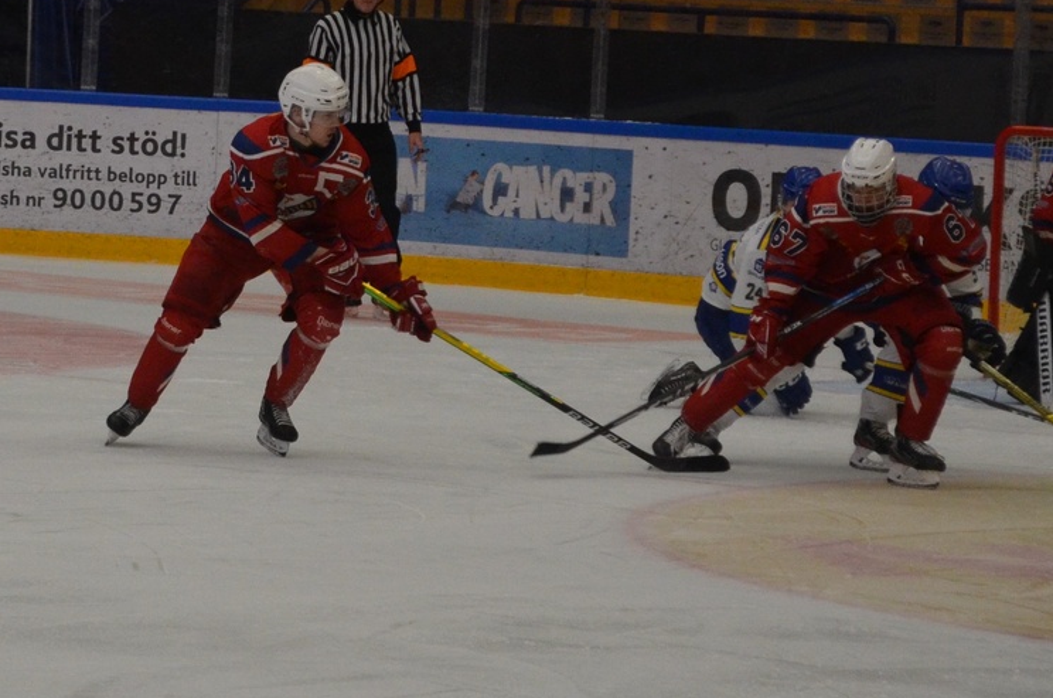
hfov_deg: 14.5
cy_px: 103
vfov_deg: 9.6
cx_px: 476
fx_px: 4141
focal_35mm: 142
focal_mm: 55
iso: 1600
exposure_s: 1/400
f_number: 5.6
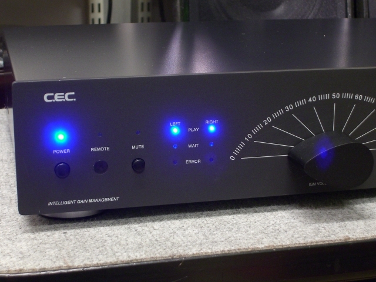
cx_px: 188
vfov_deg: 18.4
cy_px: 141
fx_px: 869
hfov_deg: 24.4
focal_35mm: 80
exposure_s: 1/6
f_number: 4.4
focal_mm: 16.6
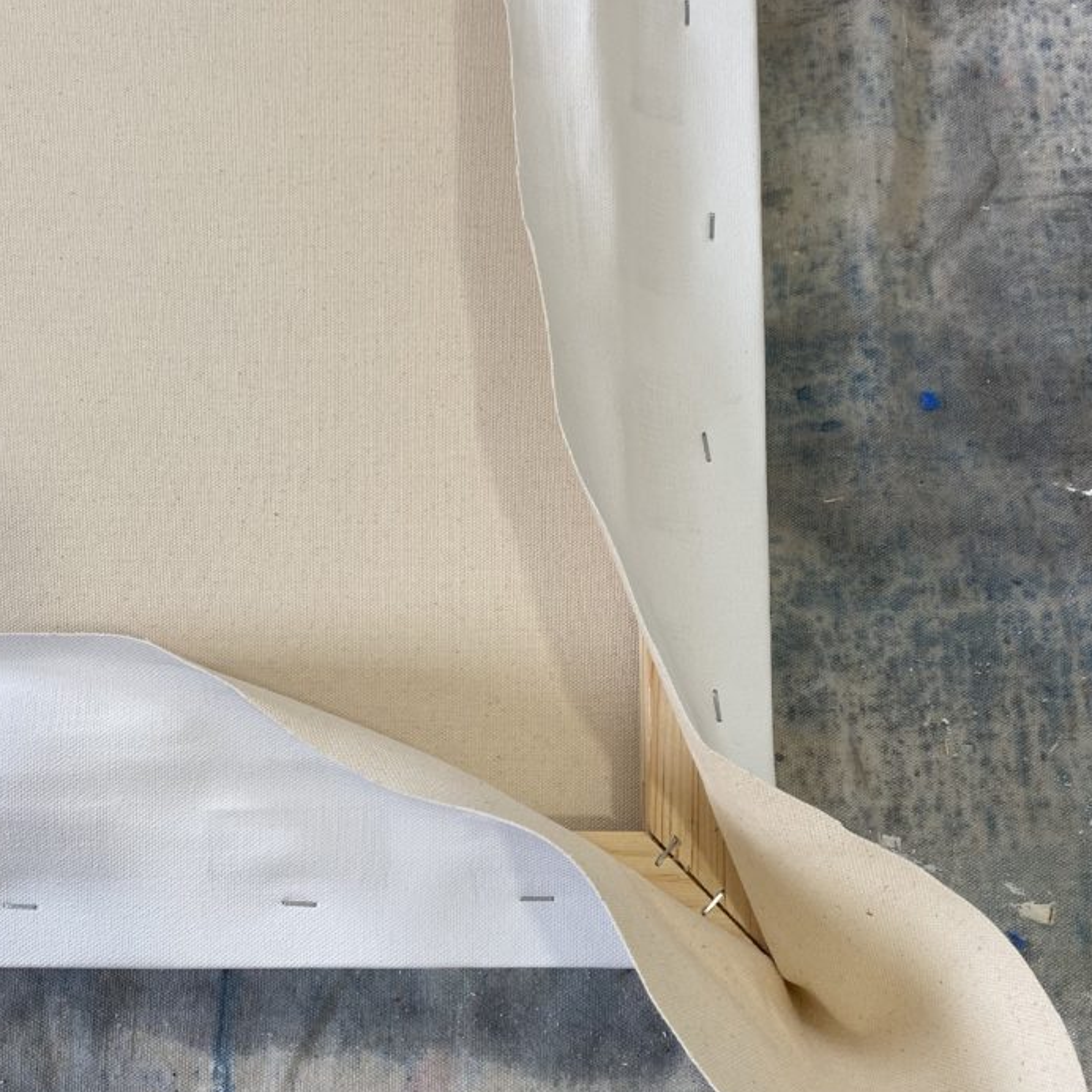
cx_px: 563
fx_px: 1213
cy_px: 603
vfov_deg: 48.4
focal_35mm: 34
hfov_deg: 48.4
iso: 64
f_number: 1.8
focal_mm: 4.25
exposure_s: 1/60
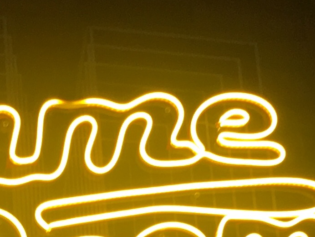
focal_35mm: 169
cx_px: 91
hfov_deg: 11.7
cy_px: 434
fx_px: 1538
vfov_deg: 8.4
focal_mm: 4.15
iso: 32
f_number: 2.2
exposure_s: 1/60
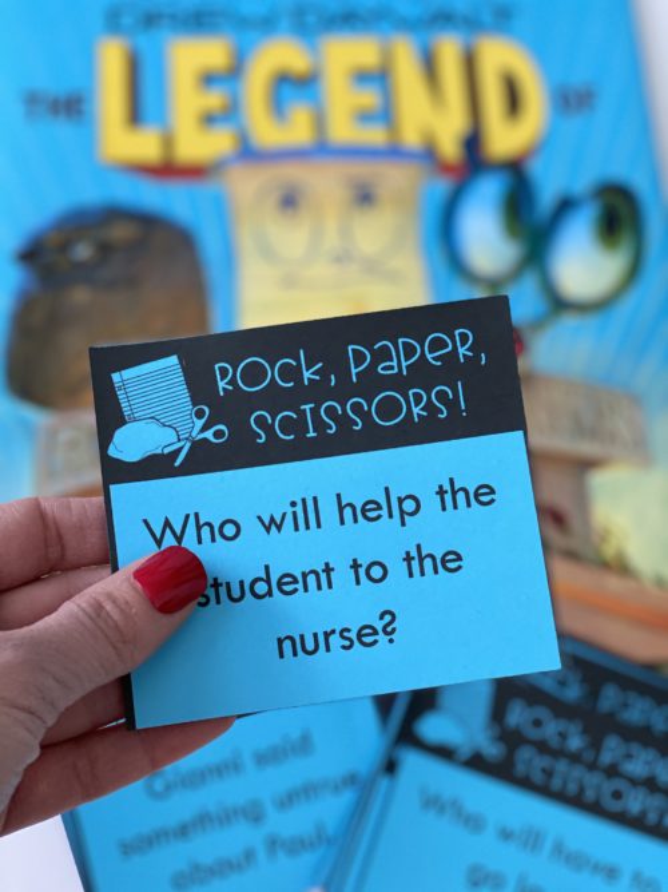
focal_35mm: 52
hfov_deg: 28.0
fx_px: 1338
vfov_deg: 36.8
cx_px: 334
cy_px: 446
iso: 250
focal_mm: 6
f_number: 2
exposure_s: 1/76
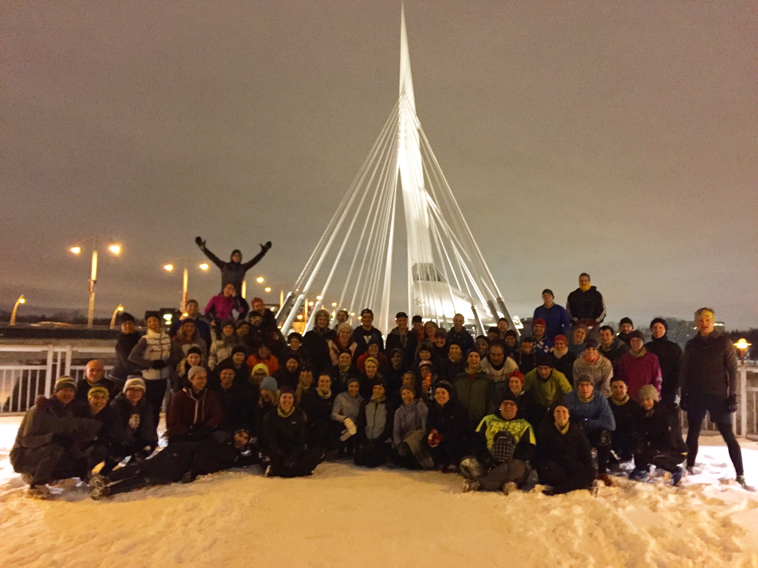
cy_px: 284
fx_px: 635
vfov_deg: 48.2
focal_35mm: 29
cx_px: 379
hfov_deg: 61.7
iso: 800
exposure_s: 1/15
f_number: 2.2
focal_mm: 4.15
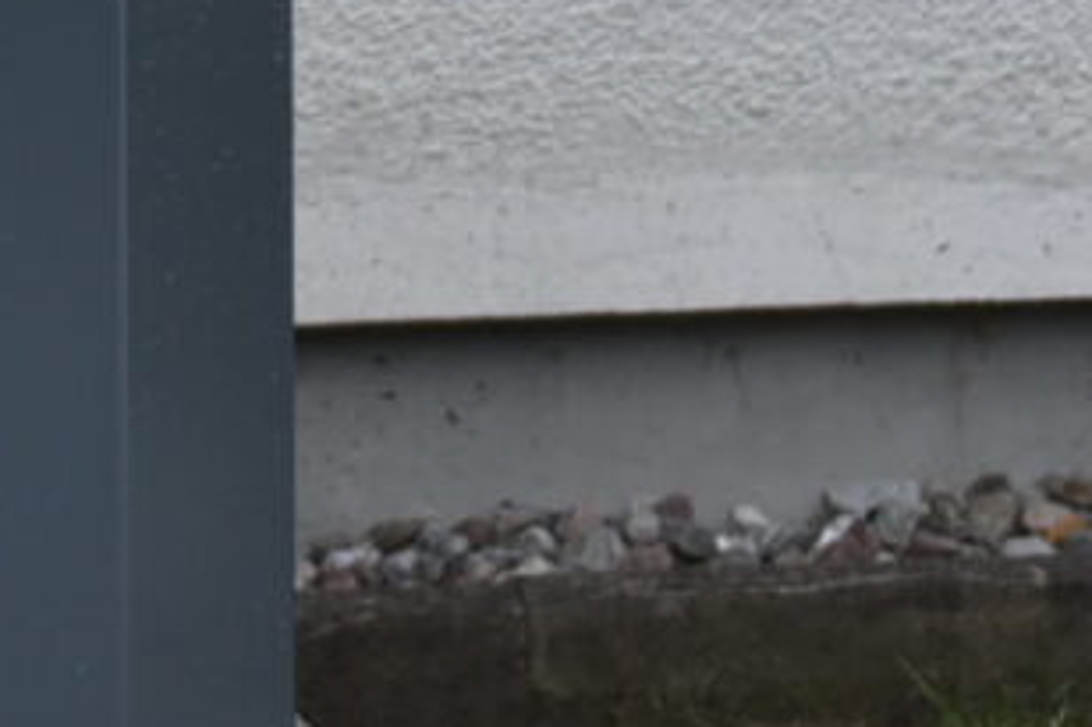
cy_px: -1232
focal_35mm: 253
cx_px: -837
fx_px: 7670
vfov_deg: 5.2
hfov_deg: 7.9
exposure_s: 1/60
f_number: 3.2
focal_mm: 38
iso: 800
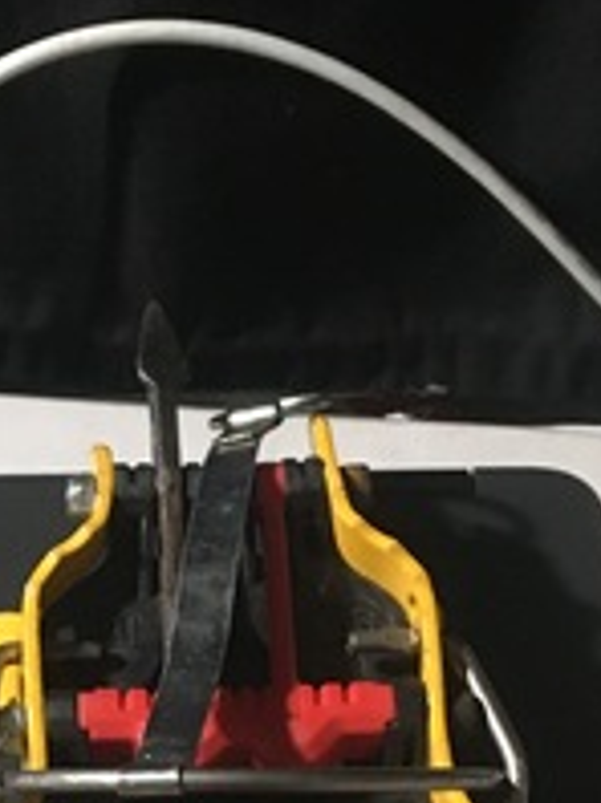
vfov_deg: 17.6
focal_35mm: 110
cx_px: 79
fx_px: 2552
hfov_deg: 13.3
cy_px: 766
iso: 200
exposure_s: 1/15
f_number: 2.2
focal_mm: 4.15
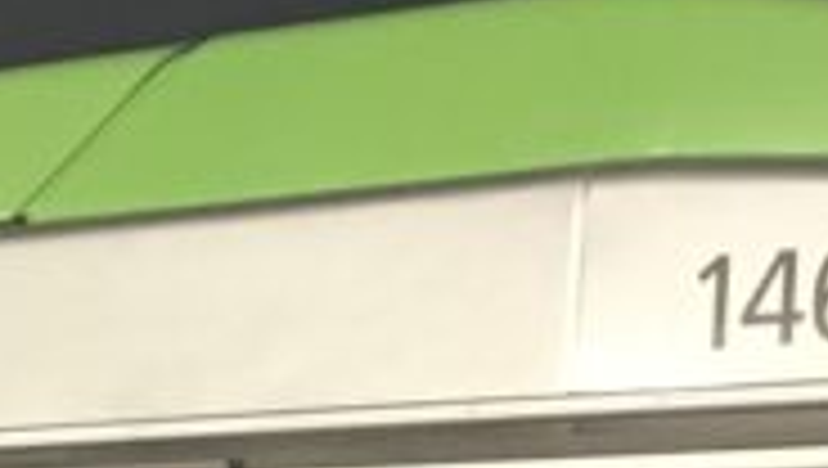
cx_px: -441
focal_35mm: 206
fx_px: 4528
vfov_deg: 5.8
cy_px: 900
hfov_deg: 10.1
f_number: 2.2
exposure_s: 1/24
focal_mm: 4.15
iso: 200
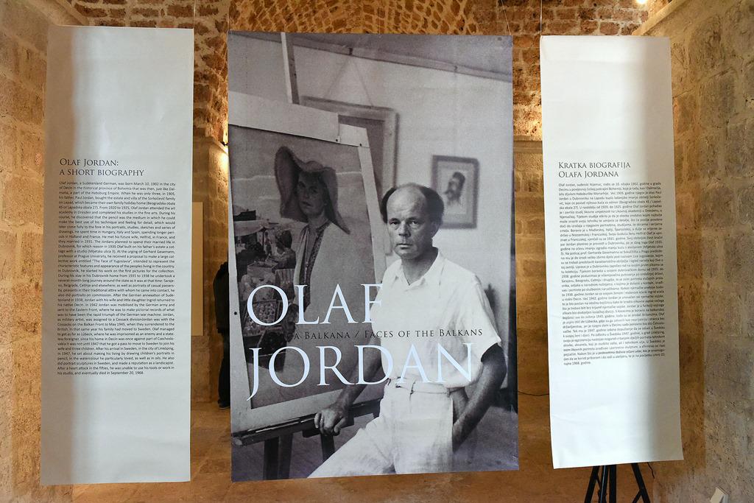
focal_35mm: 29
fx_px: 607
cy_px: 252
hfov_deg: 63.7
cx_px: 377
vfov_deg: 45.0
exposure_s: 1/125
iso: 6400
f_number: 5.6
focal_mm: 29
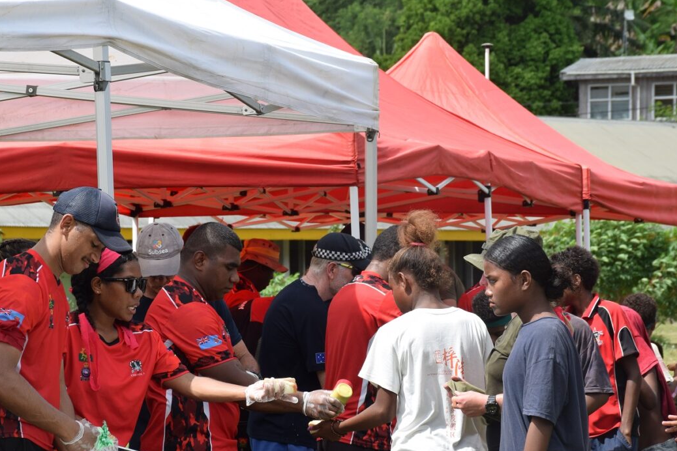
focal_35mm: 189
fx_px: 3549
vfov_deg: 7.3
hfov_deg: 10.9
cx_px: 268
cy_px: 259
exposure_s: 1/400
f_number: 10
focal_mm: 85
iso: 200
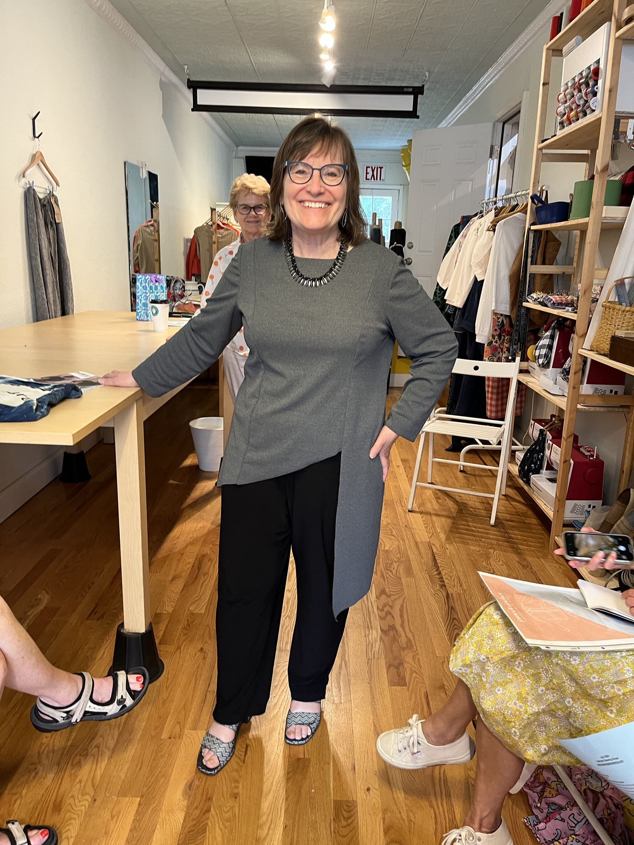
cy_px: 422
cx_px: 317
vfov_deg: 67.3
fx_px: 635
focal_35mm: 26
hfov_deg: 53.1
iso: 160
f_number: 1.6
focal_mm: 5.1
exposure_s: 1/60
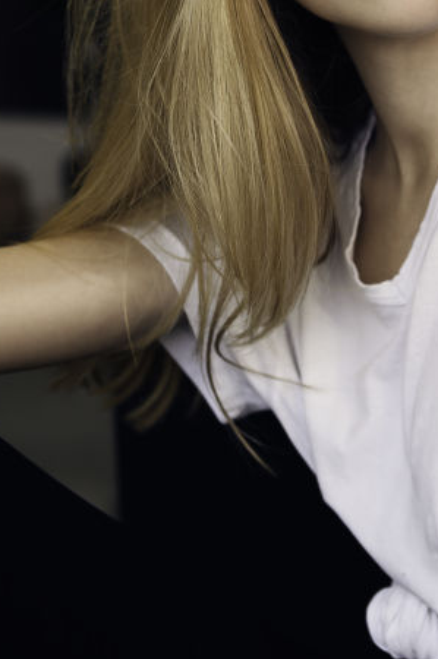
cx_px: 394
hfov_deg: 14.2
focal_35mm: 95
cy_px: 284
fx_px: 1738
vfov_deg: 21.5
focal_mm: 45
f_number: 2.8
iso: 500
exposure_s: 1/200
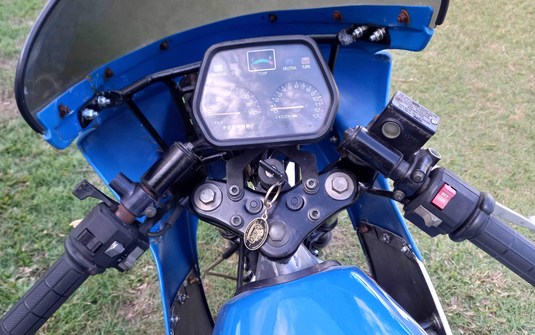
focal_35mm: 28
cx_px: 258
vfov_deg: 44.5
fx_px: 408
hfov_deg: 66.5
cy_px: 150
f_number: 2
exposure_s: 1/60
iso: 80
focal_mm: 4.6
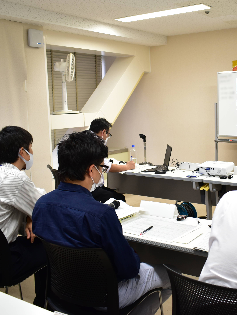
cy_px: 141
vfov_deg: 43.8
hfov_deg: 33.1
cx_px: 169
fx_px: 392
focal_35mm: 43
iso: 400
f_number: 4
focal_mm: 18
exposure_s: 1/60
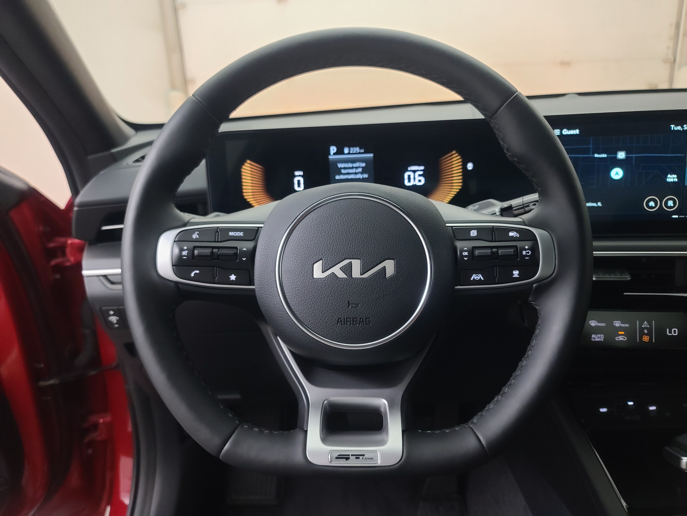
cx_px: 344
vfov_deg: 54.9
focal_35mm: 25
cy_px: 258
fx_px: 496
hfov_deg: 69.4
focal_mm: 7
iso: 500
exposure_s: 1/40
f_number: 1.8
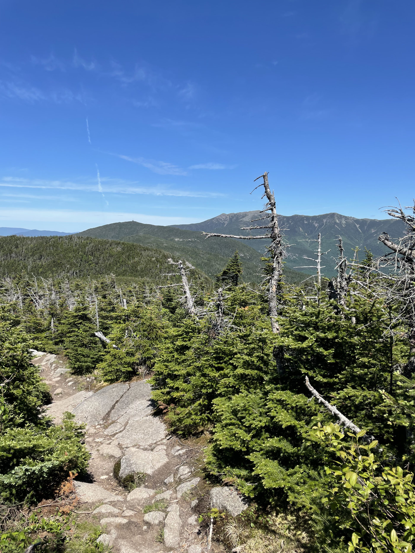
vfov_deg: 67.3
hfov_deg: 53.1
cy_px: 276
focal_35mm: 26
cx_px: 208
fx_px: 416
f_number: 1.6
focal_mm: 4.2
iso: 32
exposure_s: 1/3040
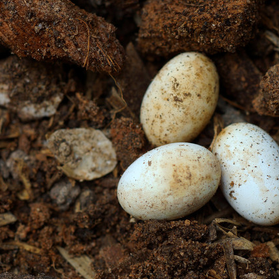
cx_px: 193
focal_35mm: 193
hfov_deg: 9.1
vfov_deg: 9.1
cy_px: 140
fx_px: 1760
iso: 100
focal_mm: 100
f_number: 5.6
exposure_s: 1/80
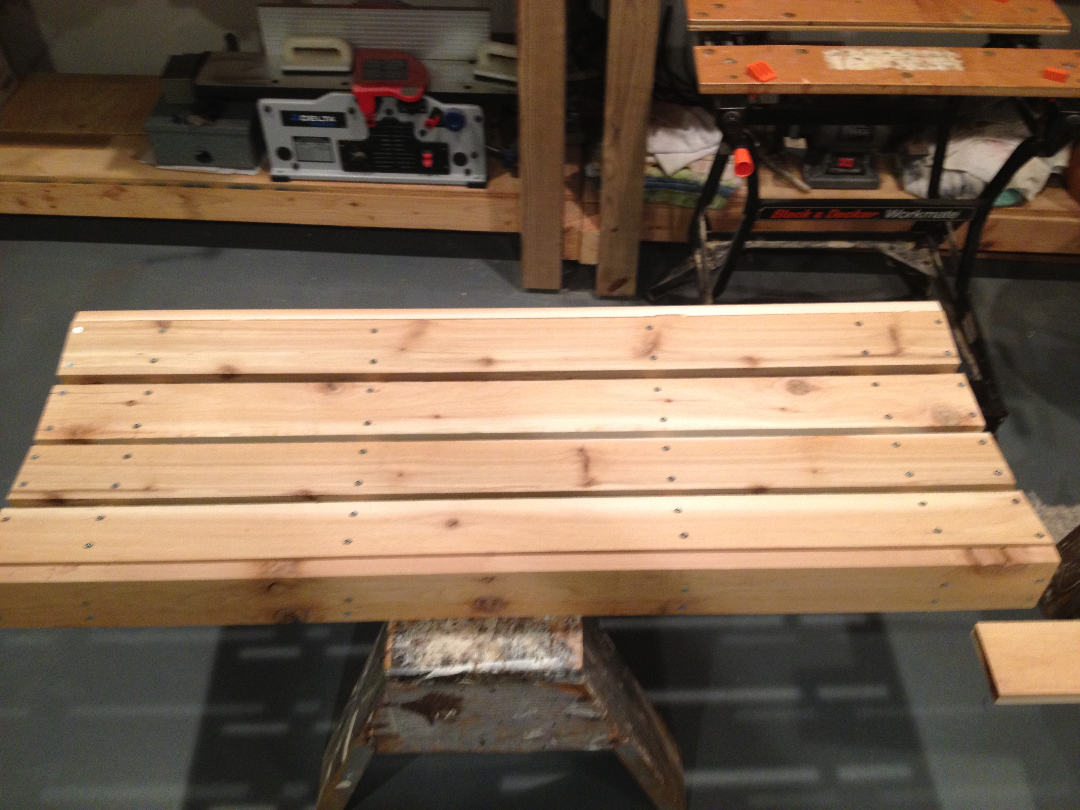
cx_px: 540
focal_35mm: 35
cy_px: 405
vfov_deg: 40.7
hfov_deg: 52.6
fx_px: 1092
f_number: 2.4
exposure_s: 1/20
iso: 160
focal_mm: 4.28
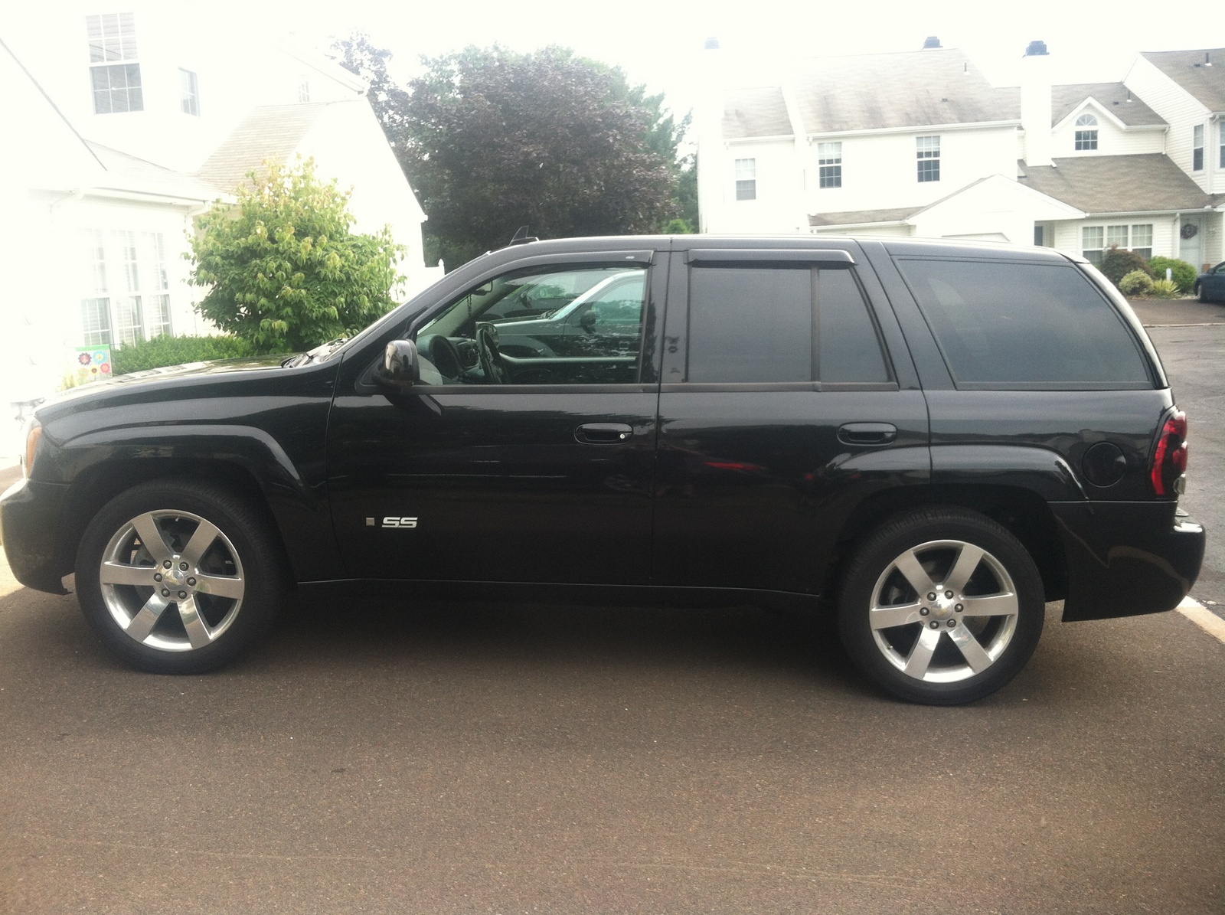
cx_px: 612
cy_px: 458
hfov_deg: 52.7
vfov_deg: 40.6
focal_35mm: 35
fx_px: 1237
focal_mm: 3.85
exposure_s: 1/145
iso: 80
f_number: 2.8
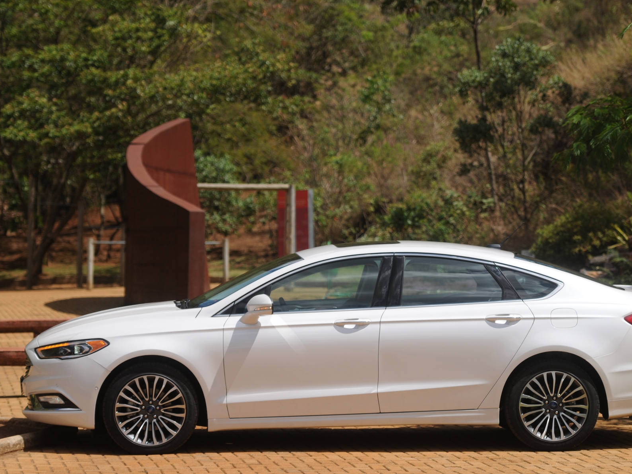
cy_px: 237
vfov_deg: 10.7
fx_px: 2529
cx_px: 348
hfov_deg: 14.2
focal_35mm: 139
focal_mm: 85
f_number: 2.8
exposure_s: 1/4000
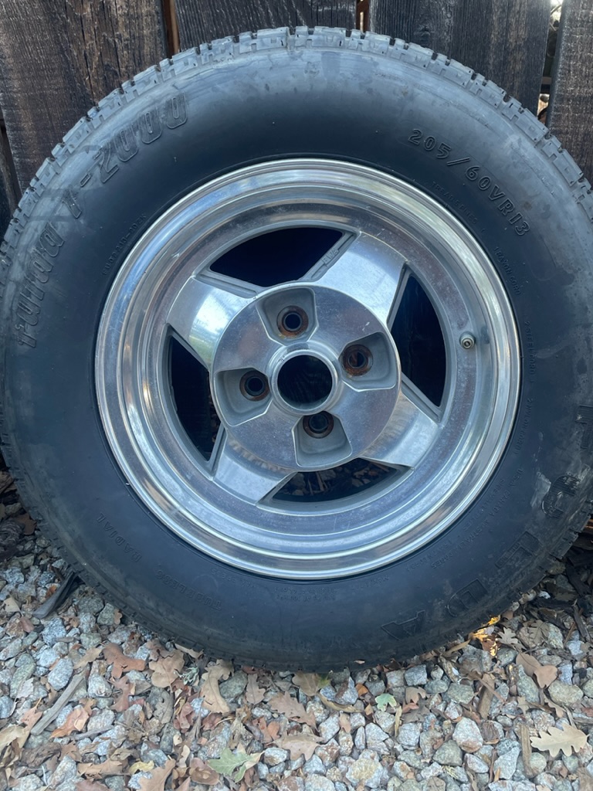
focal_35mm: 26
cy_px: 396
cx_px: 296
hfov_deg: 53.1
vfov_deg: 67.3
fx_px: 594
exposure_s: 1/121
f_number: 1.6
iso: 100
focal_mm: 4.2
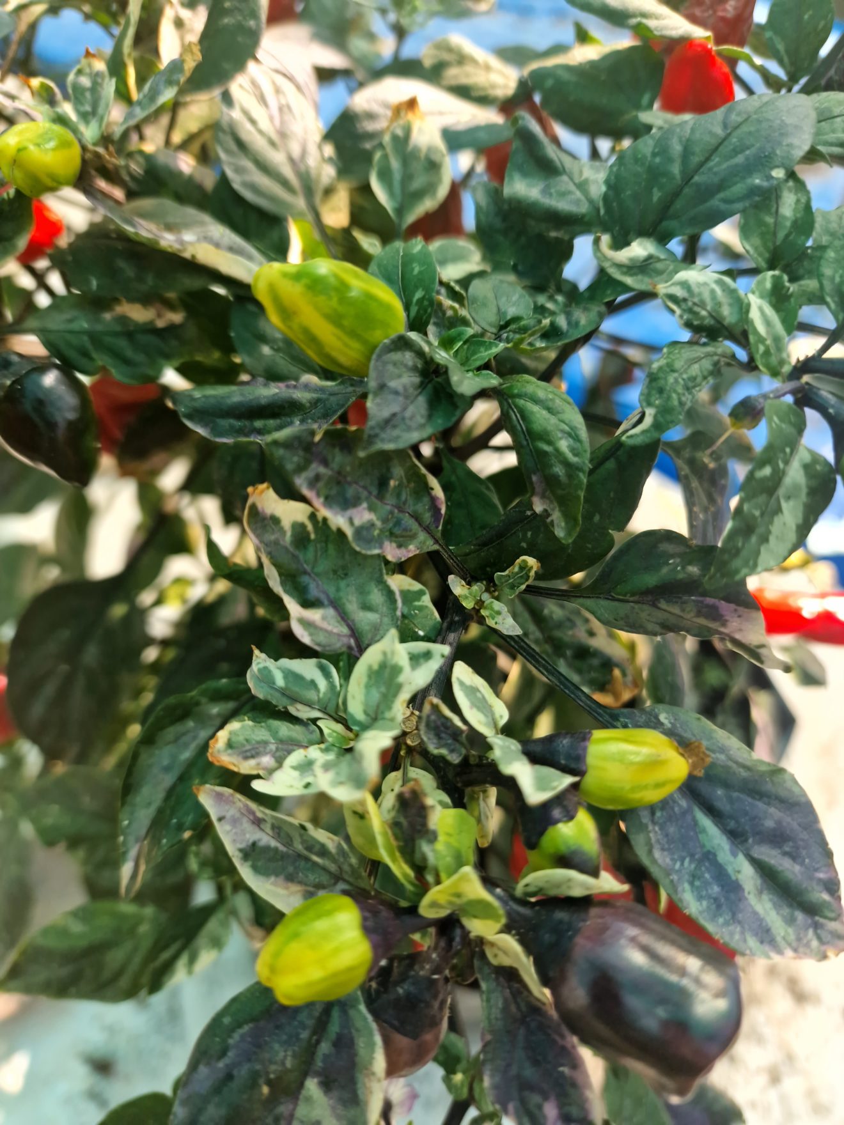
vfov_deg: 73.9
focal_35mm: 23
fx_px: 748
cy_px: 562
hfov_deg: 58.9
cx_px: 422
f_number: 1.8
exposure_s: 1/180
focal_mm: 6.4
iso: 50
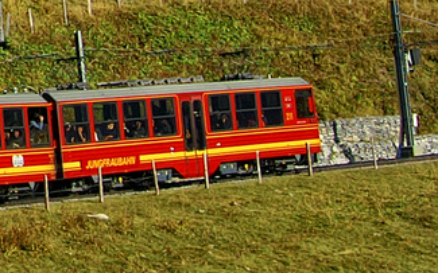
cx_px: -534
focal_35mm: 214
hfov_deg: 9.0
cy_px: -356
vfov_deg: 5.9
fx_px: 2554
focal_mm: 28
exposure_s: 1/350
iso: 100
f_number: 8
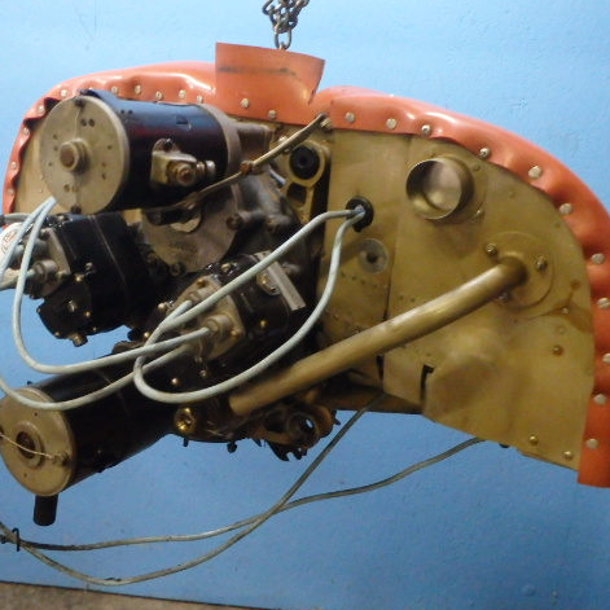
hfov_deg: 45.9
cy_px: 306
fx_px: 718
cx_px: 259
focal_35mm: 36
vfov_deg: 46.0
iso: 1600
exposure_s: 1/30
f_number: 4.1
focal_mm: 5.4
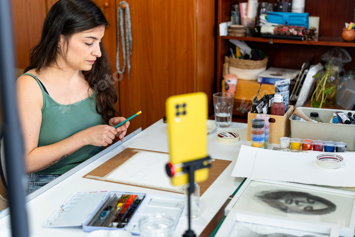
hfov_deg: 41.1
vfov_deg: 28.1
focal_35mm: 48
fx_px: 473
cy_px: 118
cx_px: 178
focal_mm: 48
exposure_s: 1/200
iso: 400
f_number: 2.8
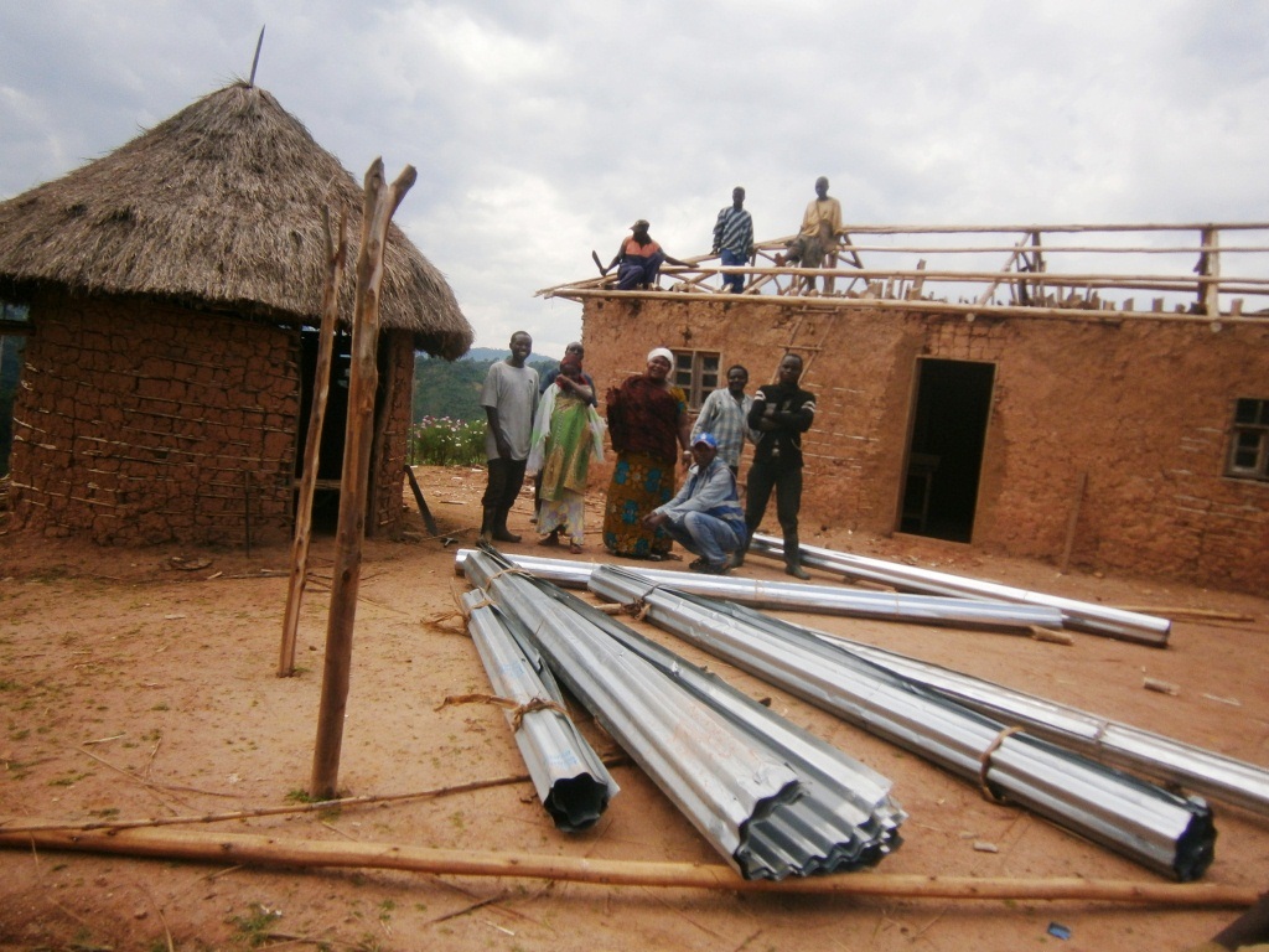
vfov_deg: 53.1
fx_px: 953
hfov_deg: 67.3
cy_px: 476
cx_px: 634
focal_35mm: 26
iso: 80
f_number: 2.8
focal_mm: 4.7
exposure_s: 1/1250
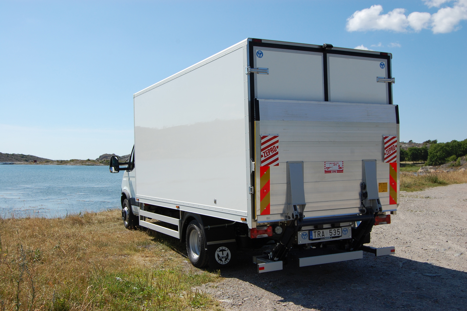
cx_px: 234
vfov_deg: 34.1
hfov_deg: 49.6
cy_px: 156
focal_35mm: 39
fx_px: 505
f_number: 10
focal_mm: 26
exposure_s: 1/400
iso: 200
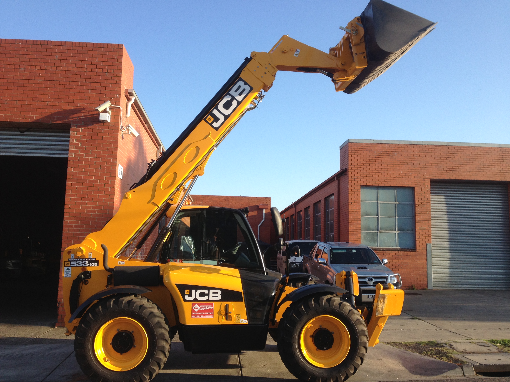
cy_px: 191
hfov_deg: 52.6
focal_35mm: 35
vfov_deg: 40.7
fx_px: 516
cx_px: 255
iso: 50
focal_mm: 4.28
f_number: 2.4
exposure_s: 1/627
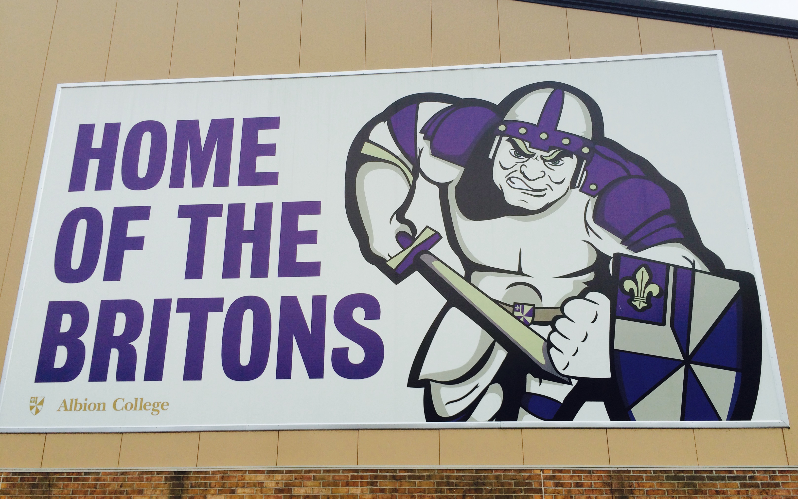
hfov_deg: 61.2
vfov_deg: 40.6
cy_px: 242
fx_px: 674
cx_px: 398
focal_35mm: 31
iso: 32
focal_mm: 4.15
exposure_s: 1/540
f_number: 2.2
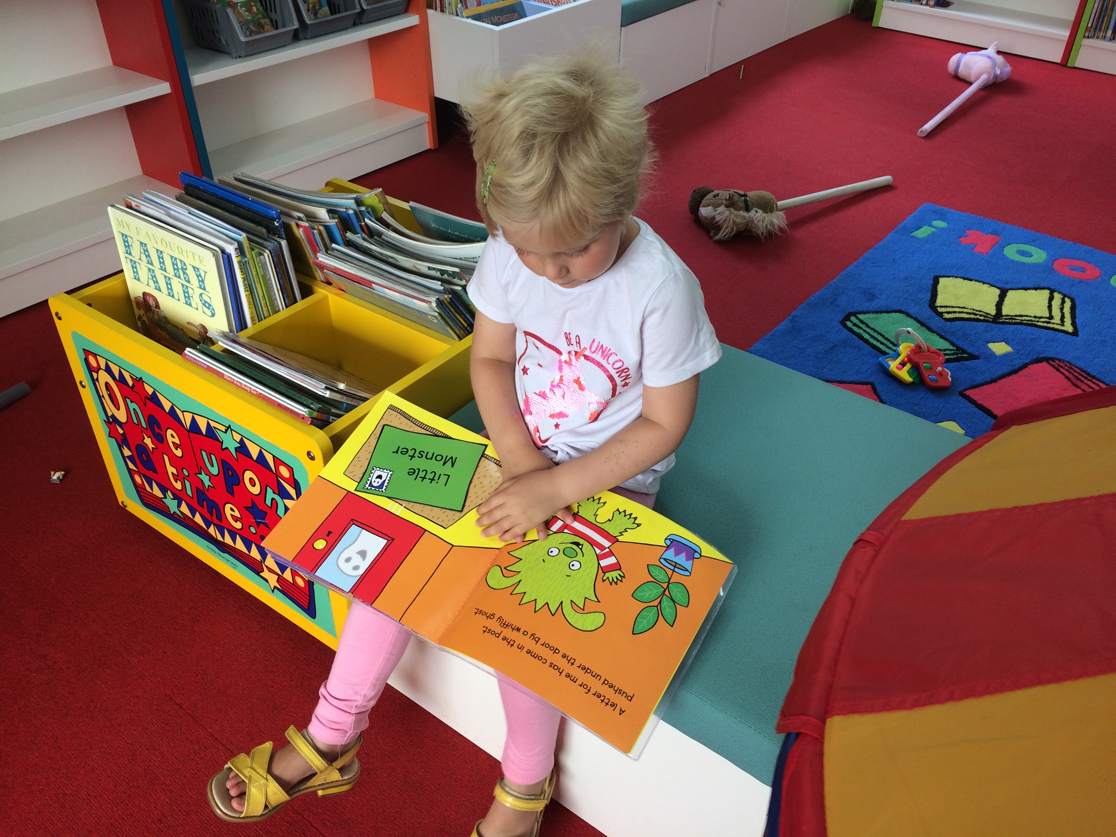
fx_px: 935
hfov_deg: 61.7
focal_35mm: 29
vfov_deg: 48.2
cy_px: 418
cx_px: 558
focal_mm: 4.15
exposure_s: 1/50
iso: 50
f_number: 2.2
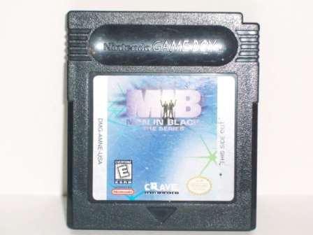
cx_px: 156
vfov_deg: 13.3
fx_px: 1004
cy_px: 118
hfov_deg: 17.7
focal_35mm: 111
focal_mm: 18.6
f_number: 5.2
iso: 400
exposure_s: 1/257
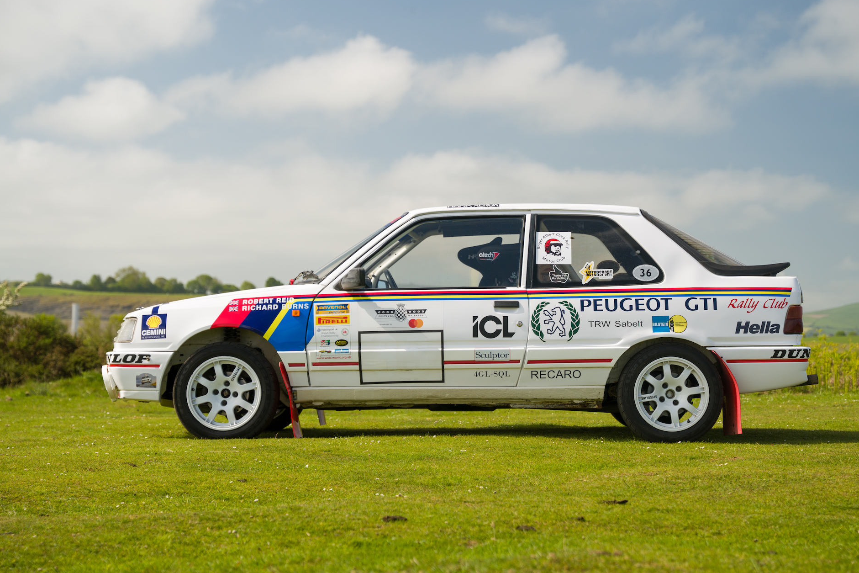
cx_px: 451
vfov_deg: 20.1
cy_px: 284
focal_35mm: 68
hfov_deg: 29.8
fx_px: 1616
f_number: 4
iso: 200
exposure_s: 1/640
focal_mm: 63.7
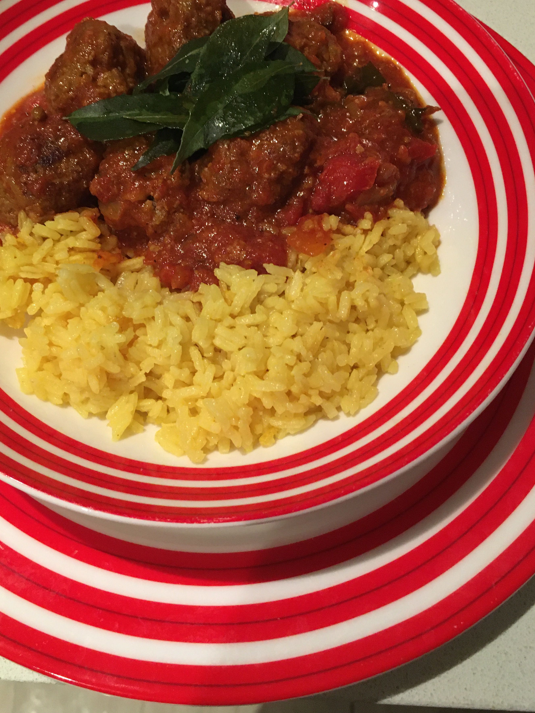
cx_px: 240
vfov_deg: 55.2
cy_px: 313
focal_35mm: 33
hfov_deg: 42.9
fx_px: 680
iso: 200
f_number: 2.2
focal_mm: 4.15
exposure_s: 1/17
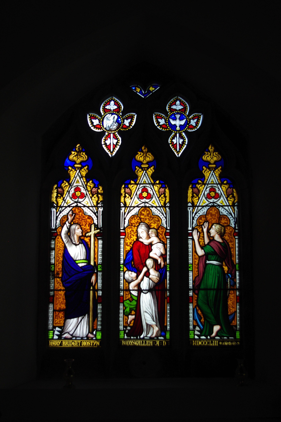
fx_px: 493
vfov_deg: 46.4
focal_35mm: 42
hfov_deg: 31.8
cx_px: 140
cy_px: 211
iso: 800
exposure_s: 1/60
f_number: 4
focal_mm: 28
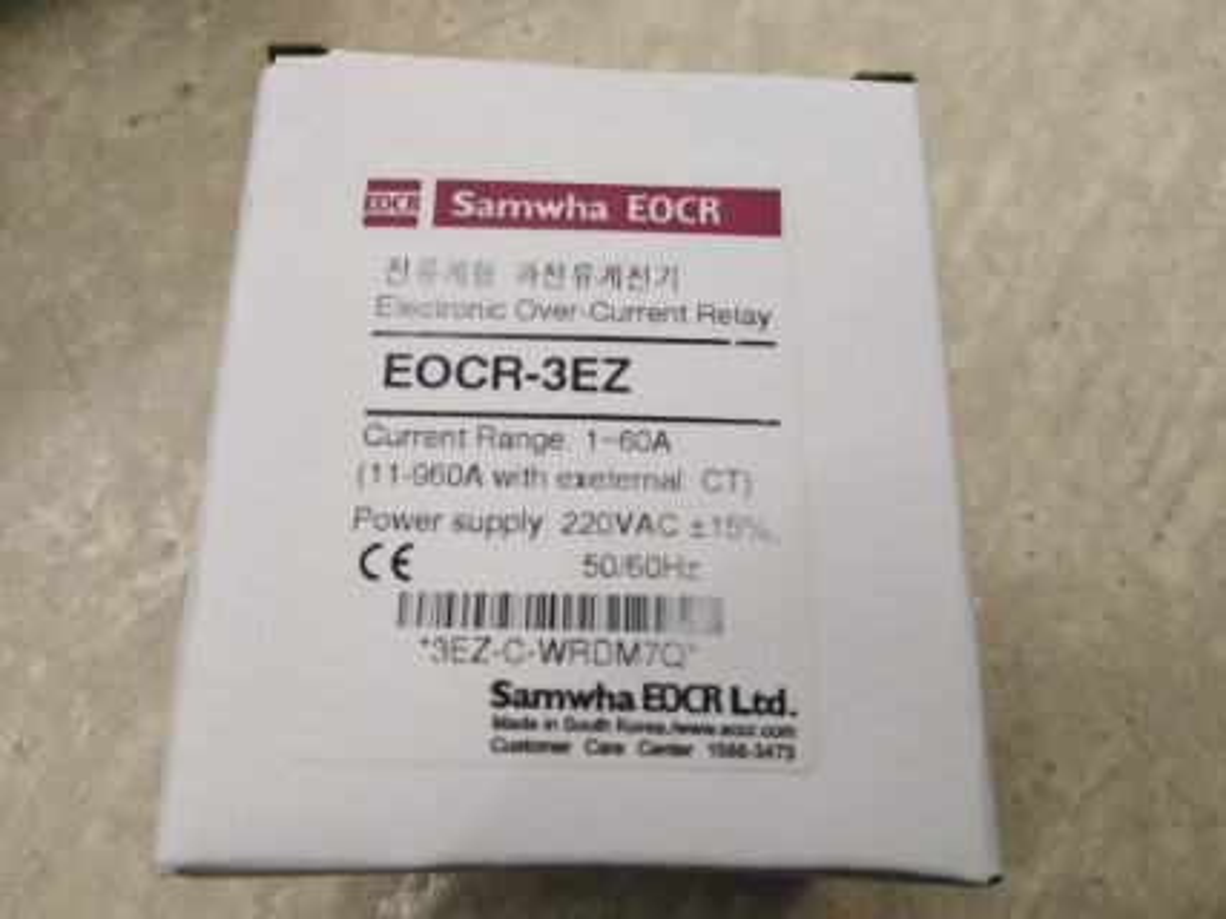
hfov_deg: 67.3
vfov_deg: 53.0
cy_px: 460
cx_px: 613
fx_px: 921
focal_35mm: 26
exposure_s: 1/30
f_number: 1.8
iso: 269
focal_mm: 3.59
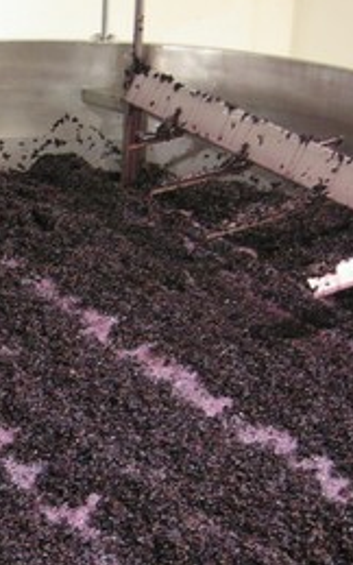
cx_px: 74
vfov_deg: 24.2
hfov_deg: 15.3
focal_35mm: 85
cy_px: 376
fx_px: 1308
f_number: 4
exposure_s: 1/15
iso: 1600
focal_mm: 24
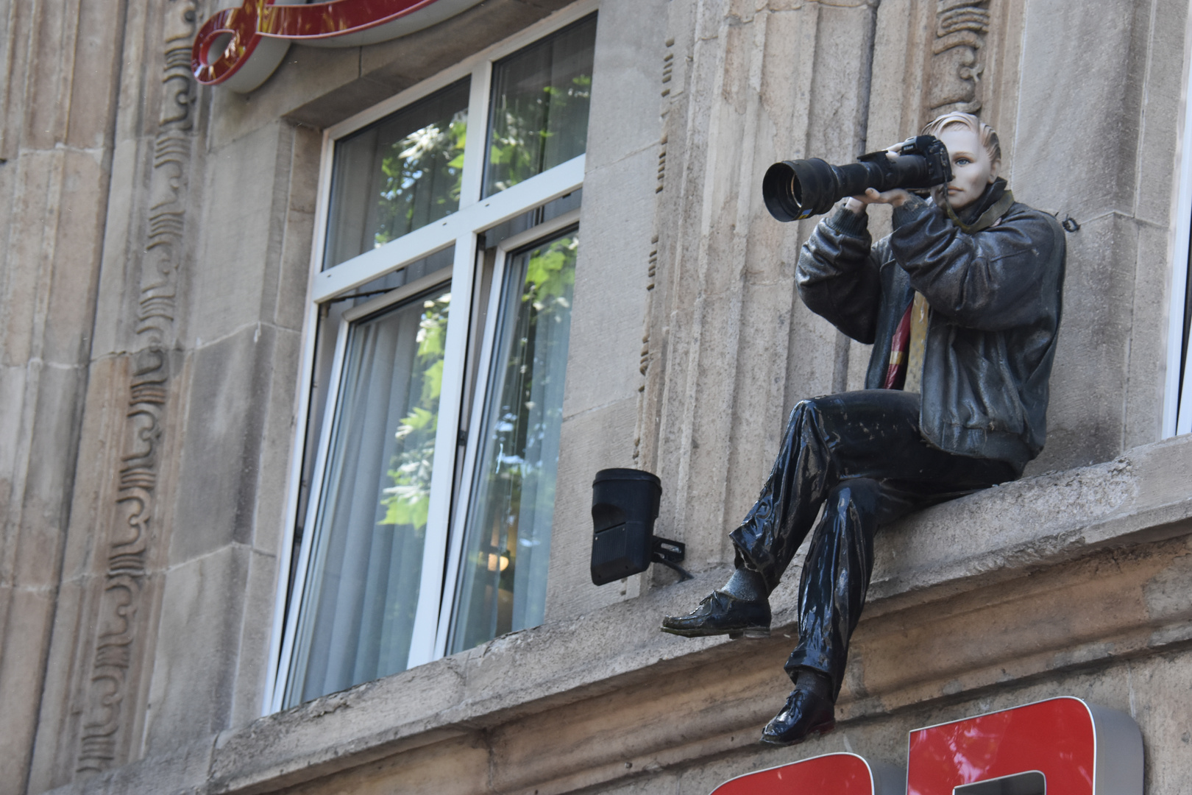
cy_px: 398
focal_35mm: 150
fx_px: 4966
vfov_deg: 9.1
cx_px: 596
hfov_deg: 13.7
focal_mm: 100
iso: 800
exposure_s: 1/250
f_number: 8
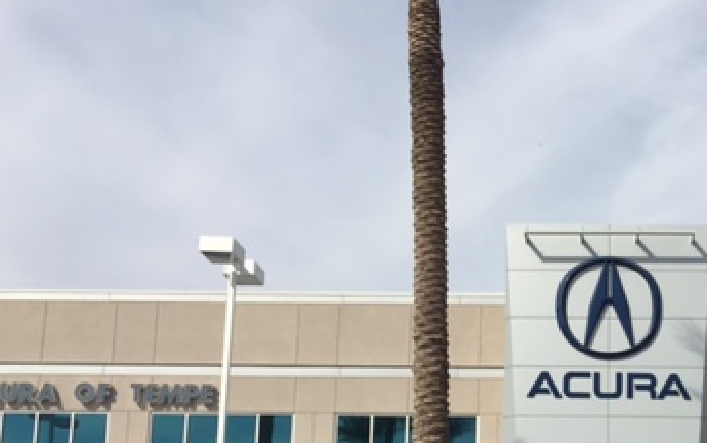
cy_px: 412
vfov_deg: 22.2
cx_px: 570
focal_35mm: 57
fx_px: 1099
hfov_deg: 34.5
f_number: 2.2
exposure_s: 1/3300
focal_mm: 4.15
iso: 32
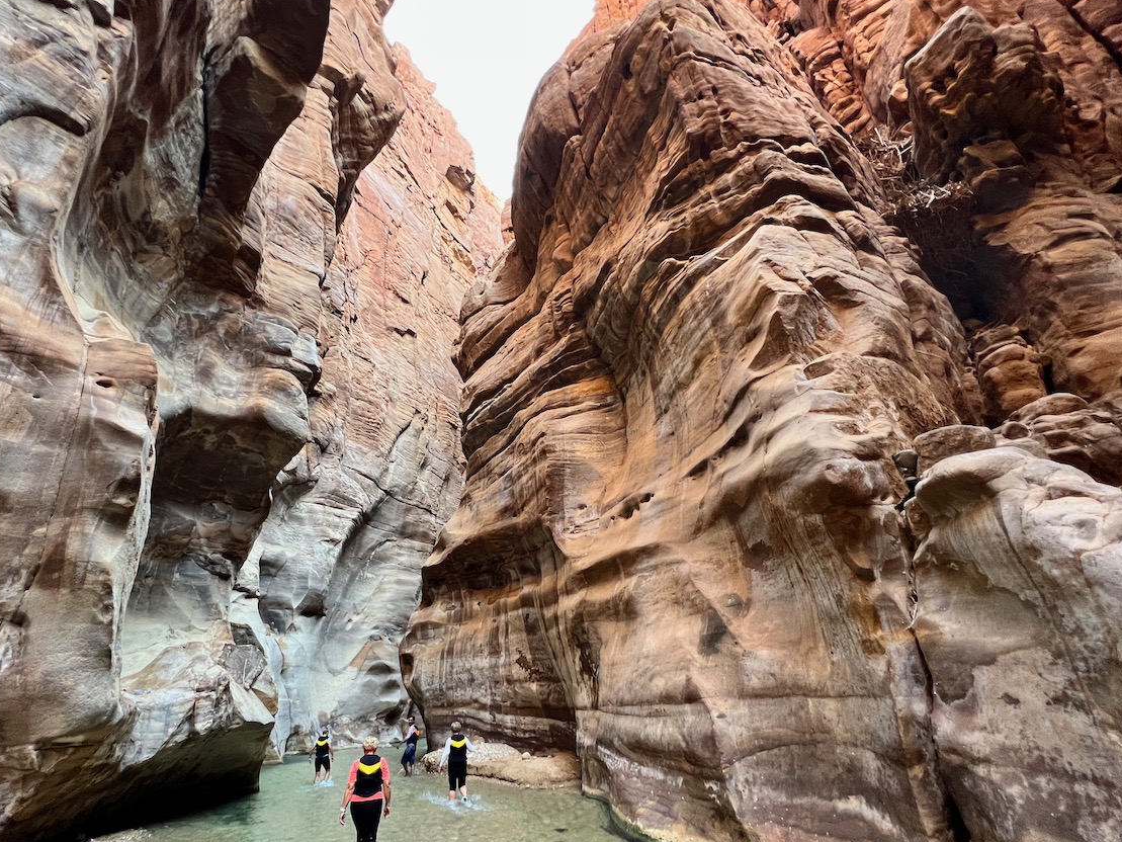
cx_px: 542
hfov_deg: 98.1
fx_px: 486
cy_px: 455
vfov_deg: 81.6
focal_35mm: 15
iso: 160
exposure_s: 1/99
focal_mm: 1.57
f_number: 1.8
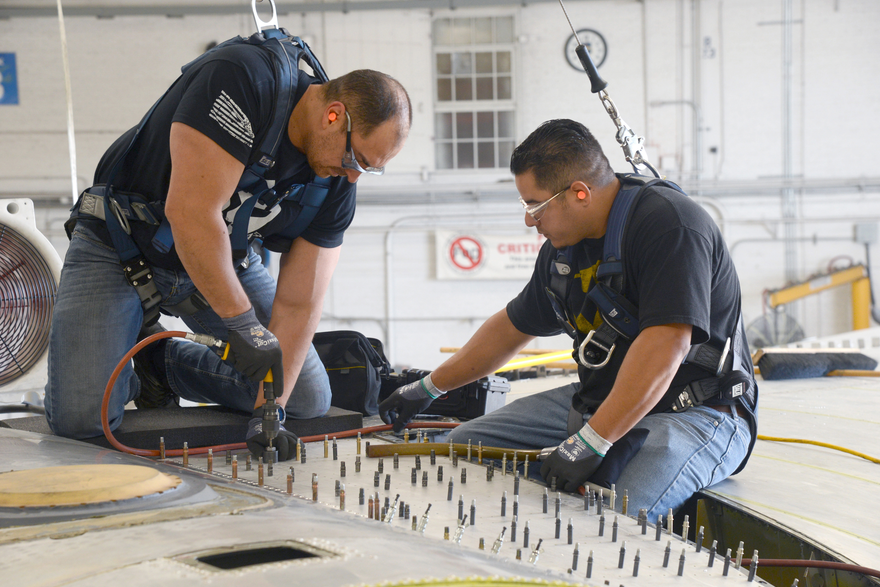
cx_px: 440
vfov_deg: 13.8
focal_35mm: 99
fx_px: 2420
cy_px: 296
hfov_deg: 20.6
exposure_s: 1/125
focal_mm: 98
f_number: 8
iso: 1000
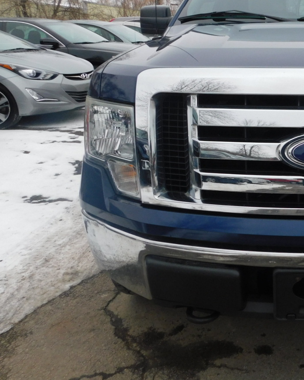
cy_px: 139
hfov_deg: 32.4
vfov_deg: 44.4
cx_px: 330
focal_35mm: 41
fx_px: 461
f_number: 3
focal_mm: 4
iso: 125
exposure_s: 1/800
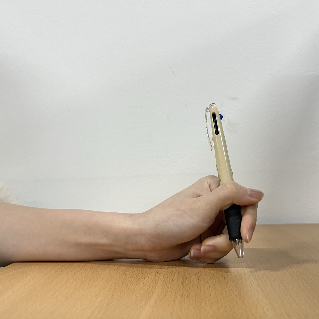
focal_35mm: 31
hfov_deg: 52.3
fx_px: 323
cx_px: 186
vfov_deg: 52.5
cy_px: 161
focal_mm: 5.7
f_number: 1.5
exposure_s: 1/60
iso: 80
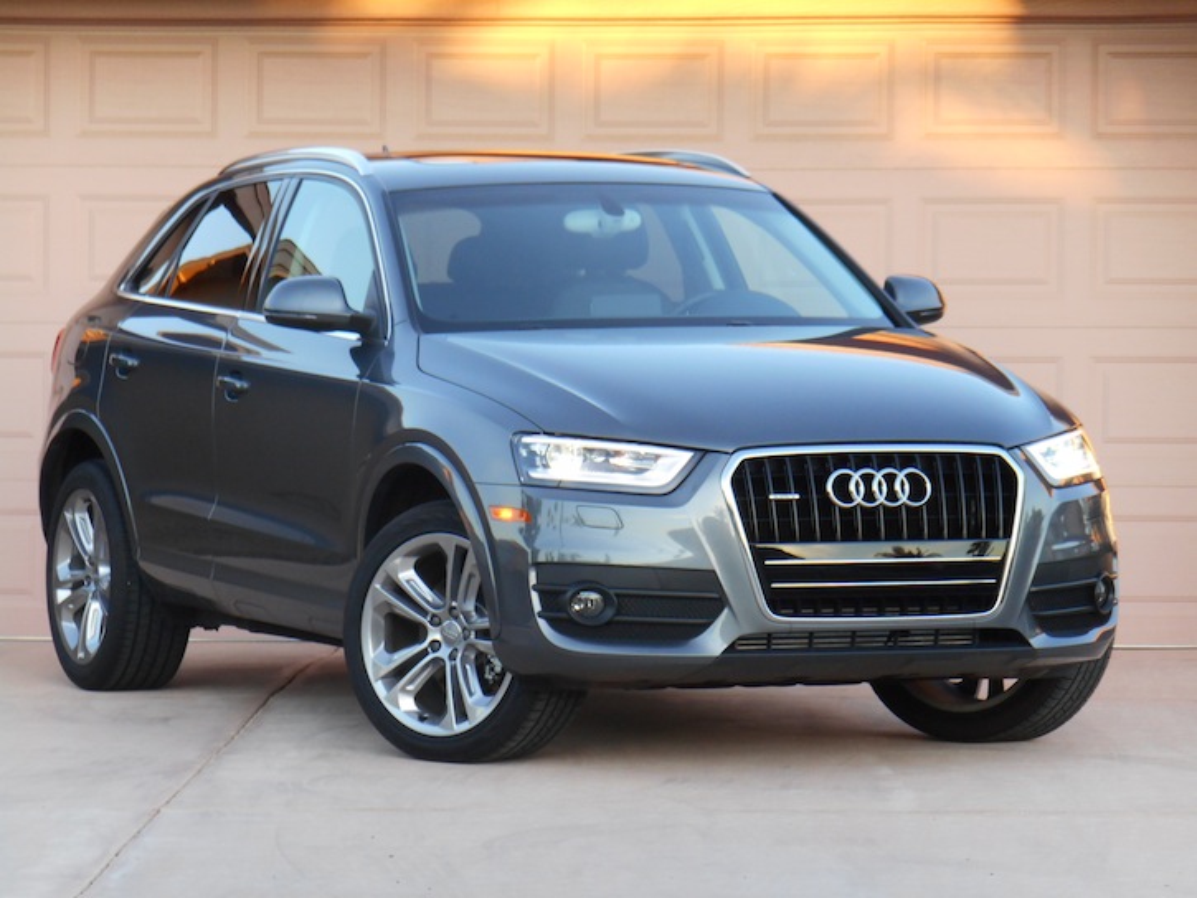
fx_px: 6294
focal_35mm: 182
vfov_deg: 8.2
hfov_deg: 10.9
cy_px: 449
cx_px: 598
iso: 200
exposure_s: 1/30
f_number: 6.4
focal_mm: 32.9
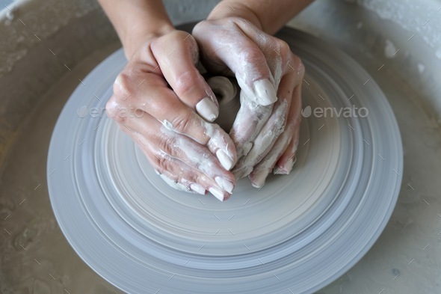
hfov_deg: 58.7
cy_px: 147
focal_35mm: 32
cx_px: 220
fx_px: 392
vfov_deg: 41.1
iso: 250
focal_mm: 21.4
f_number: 4
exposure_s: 1/90
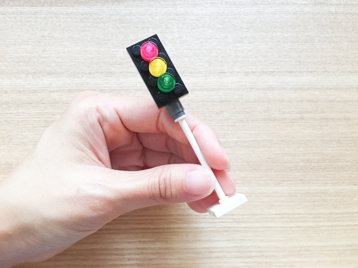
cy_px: 134
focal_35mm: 29
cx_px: 179
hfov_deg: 61.7
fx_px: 300
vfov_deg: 48.2
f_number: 2.2
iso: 125
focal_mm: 4.15
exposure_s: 1/17
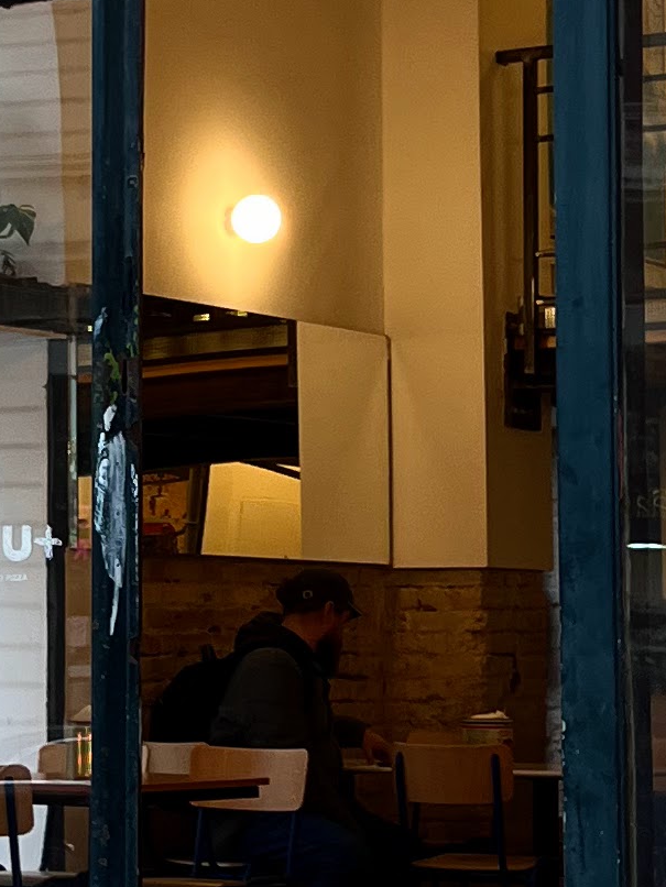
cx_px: 189
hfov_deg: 11.4
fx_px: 3333
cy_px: 362
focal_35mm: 130
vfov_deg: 15.2
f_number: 1.5
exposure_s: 1/100
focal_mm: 5.7
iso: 100
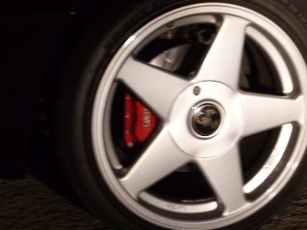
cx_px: 185
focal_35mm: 80
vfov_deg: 18.4
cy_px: 119
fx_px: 709
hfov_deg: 24.4
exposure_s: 1/4
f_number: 3.5
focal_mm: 10.2
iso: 200
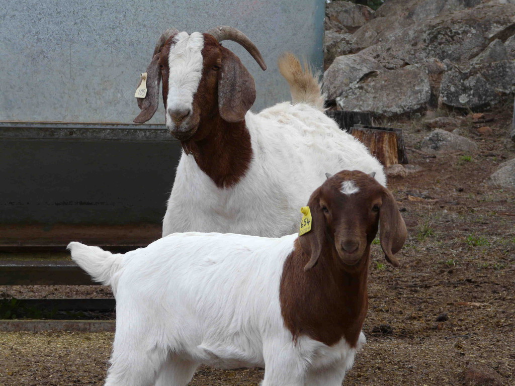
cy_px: 193
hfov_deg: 14.6
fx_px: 2008
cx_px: 258
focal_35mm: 135
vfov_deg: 11.0
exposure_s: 1/80
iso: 100
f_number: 3.6
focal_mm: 22.1
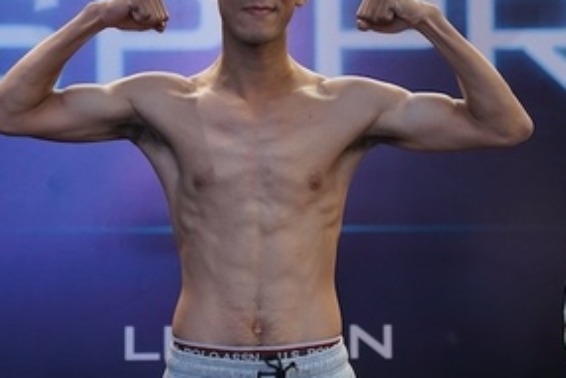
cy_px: 208
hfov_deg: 18.4
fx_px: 1746
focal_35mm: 111
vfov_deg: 12.4
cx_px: 263
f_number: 2.8
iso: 4000
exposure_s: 1/200
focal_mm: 53
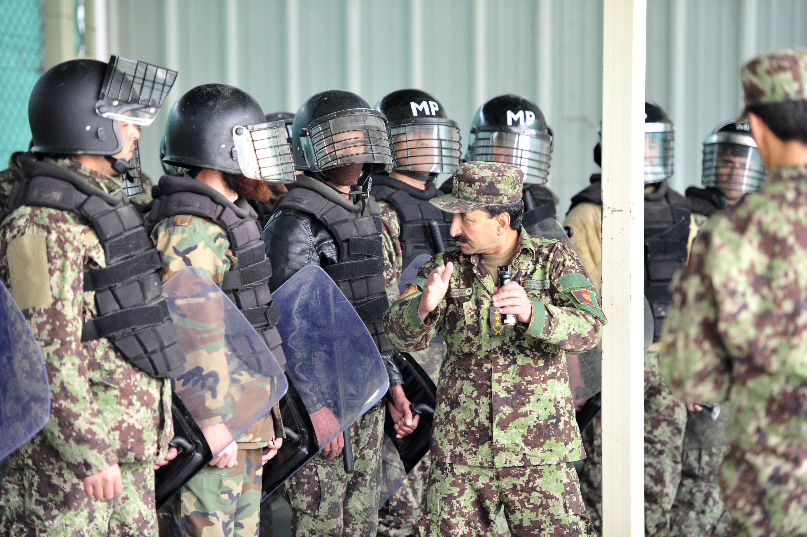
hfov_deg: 12.8
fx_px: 3584
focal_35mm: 160
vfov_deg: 8.6
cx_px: 404
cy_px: 268
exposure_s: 1/500
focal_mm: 160
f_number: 2.8
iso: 3600
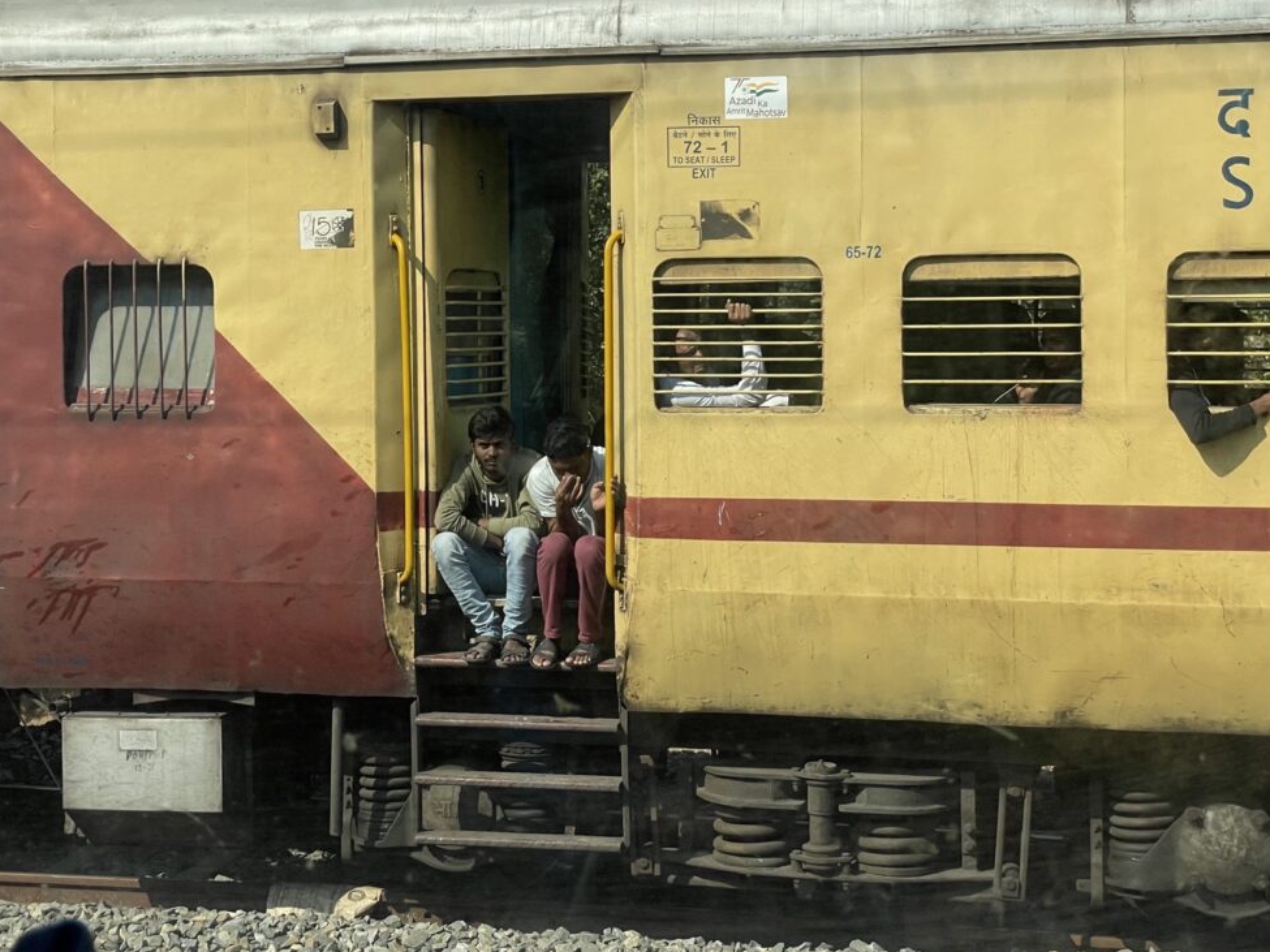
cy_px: 370
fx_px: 2348
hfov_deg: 30.2
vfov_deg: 22.9
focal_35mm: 64
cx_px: 525
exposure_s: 1/1845
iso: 25
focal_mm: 6
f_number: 2
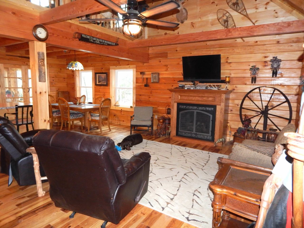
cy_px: 114
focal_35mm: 22
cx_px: 152
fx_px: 193
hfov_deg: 76.4
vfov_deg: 61.1
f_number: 3
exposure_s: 1/30
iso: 360
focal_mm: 4
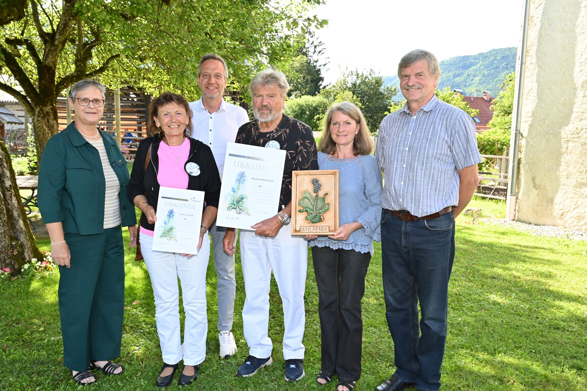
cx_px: 294
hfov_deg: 63.7
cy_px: 196
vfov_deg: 45.0
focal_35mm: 29
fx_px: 473
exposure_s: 1/160
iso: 500
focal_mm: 29
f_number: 9
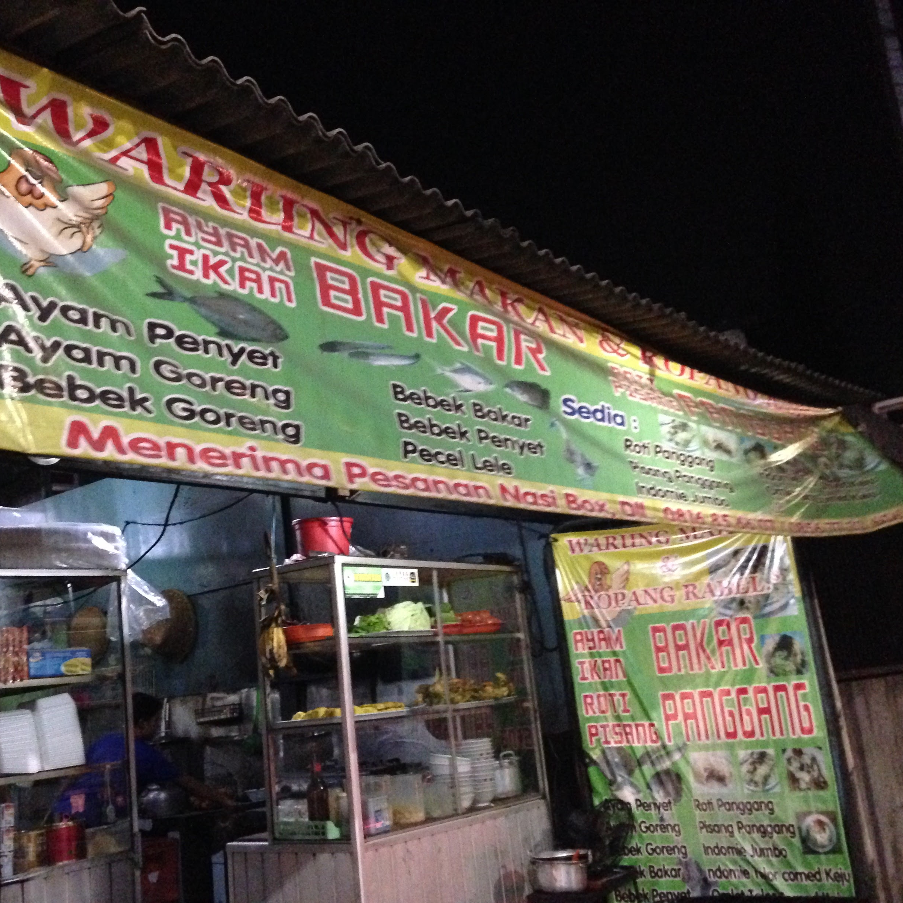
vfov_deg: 42.8
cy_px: 452
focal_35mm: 39
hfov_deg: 42.6
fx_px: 1151
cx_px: 351
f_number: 2.4
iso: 800
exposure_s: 1/15
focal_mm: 4.12
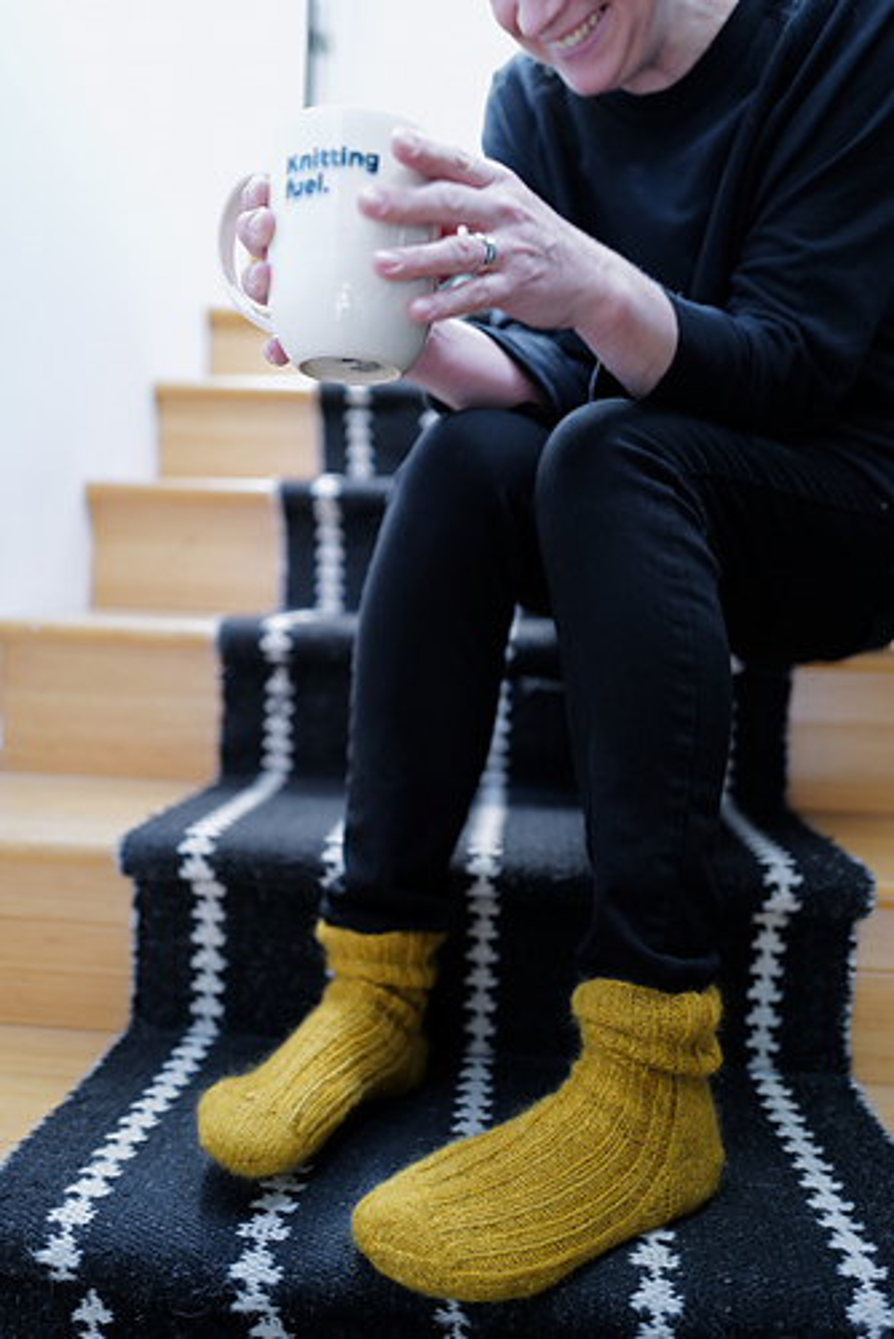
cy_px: 670
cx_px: 447
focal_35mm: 28
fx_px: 1041
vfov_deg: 65.4
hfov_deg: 46.5
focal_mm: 28
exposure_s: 1/50
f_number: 1.7
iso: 500
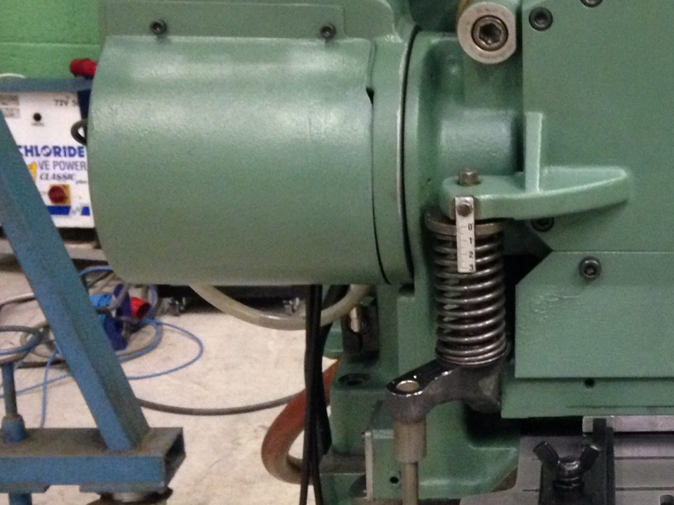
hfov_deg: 25.9
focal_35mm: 71
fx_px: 1382
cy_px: 186
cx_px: 685
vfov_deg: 20.7
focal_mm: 4.12
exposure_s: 1/15
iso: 500
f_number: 2.4
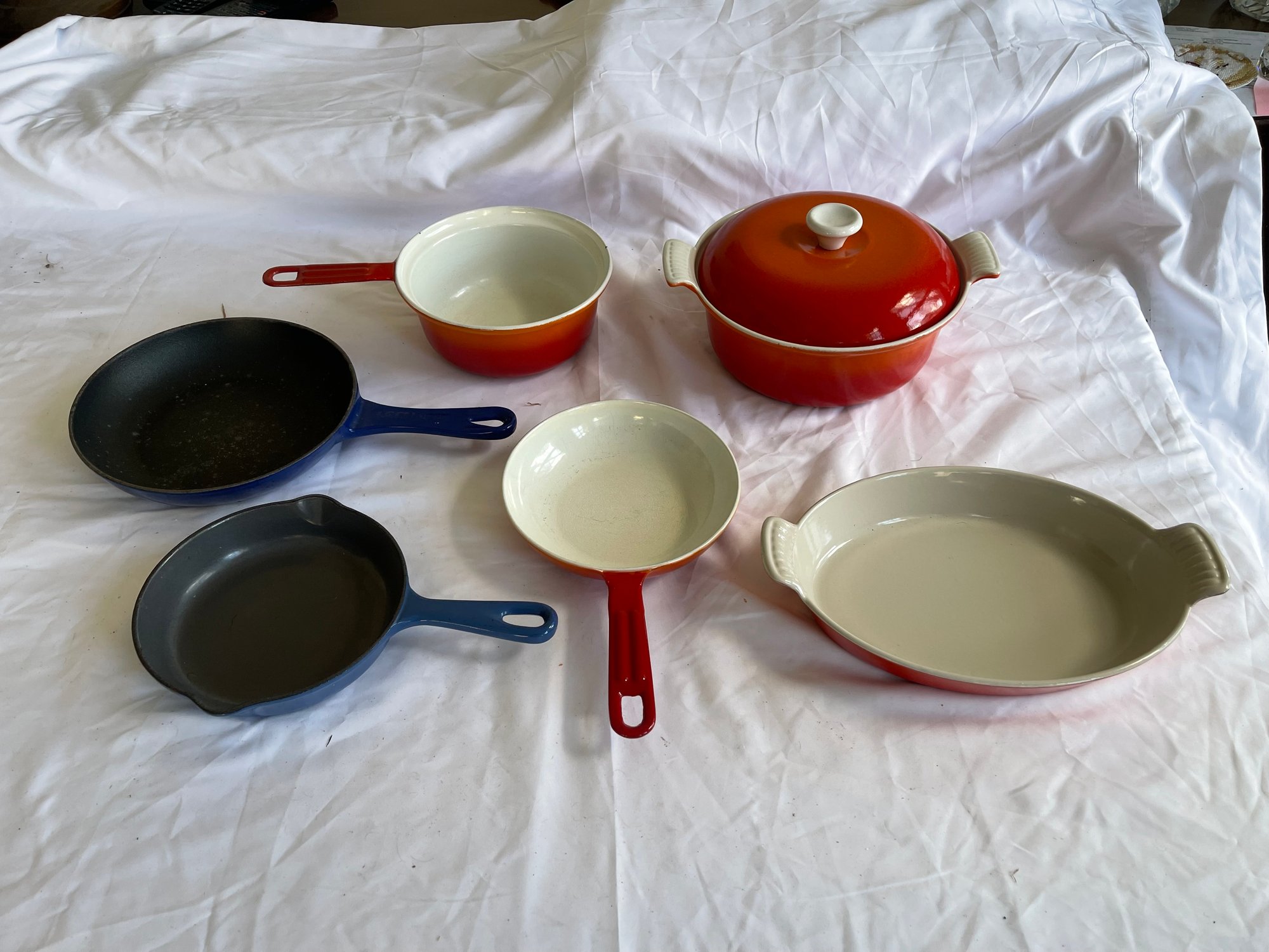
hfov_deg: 69.4
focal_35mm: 25
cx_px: 634
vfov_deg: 54.9
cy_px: 476
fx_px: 916
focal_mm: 5.1
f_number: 1.6
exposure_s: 1/121
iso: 64
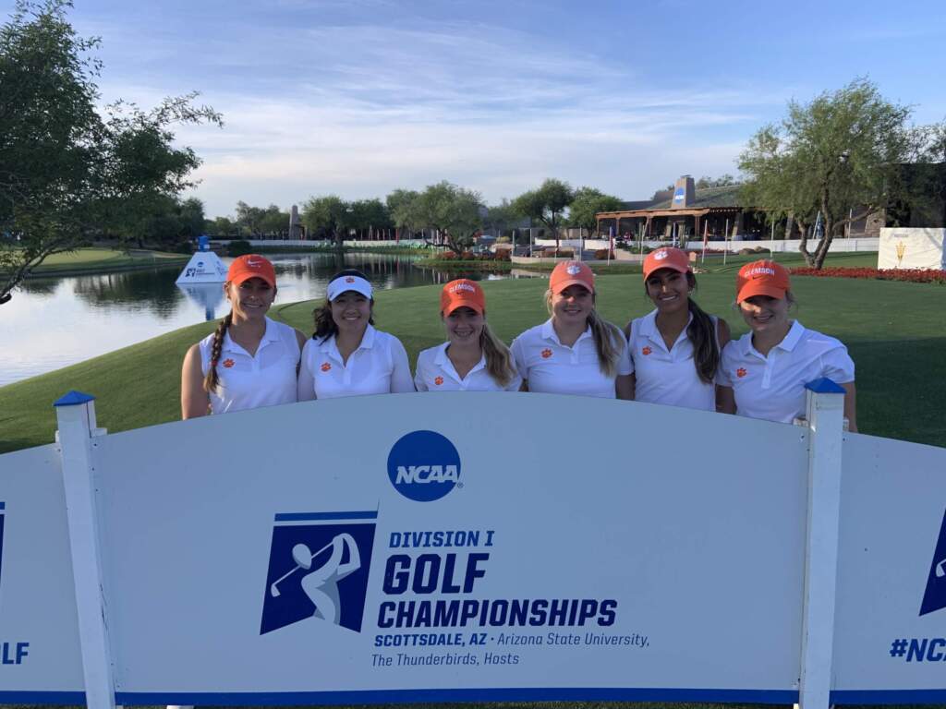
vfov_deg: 53.1
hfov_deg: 67.3
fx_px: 711
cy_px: 354
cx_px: 473
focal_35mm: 26
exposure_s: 1/605
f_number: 1.8
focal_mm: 4.25
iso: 25
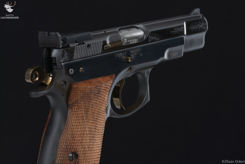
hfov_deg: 19.4
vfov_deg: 13.1
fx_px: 715
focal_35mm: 105
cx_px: 122
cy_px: 82
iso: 100
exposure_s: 1/60
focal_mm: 105
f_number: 22
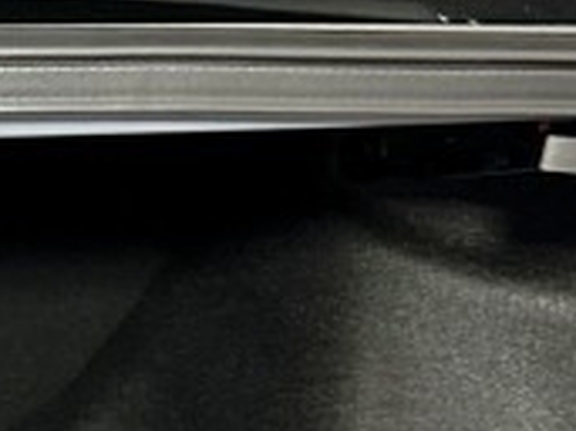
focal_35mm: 144
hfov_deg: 12.6
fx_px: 2394
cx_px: -448
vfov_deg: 10.0
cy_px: 593
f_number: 1.78
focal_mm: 6.86
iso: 1000
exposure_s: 1/30
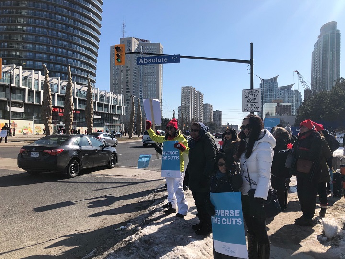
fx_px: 279
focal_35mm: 28
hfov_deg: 63.4
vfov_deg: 49.7
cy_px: 130
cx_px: 172
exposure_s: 1/2825
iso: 20
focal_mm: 3.99
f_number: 1.8
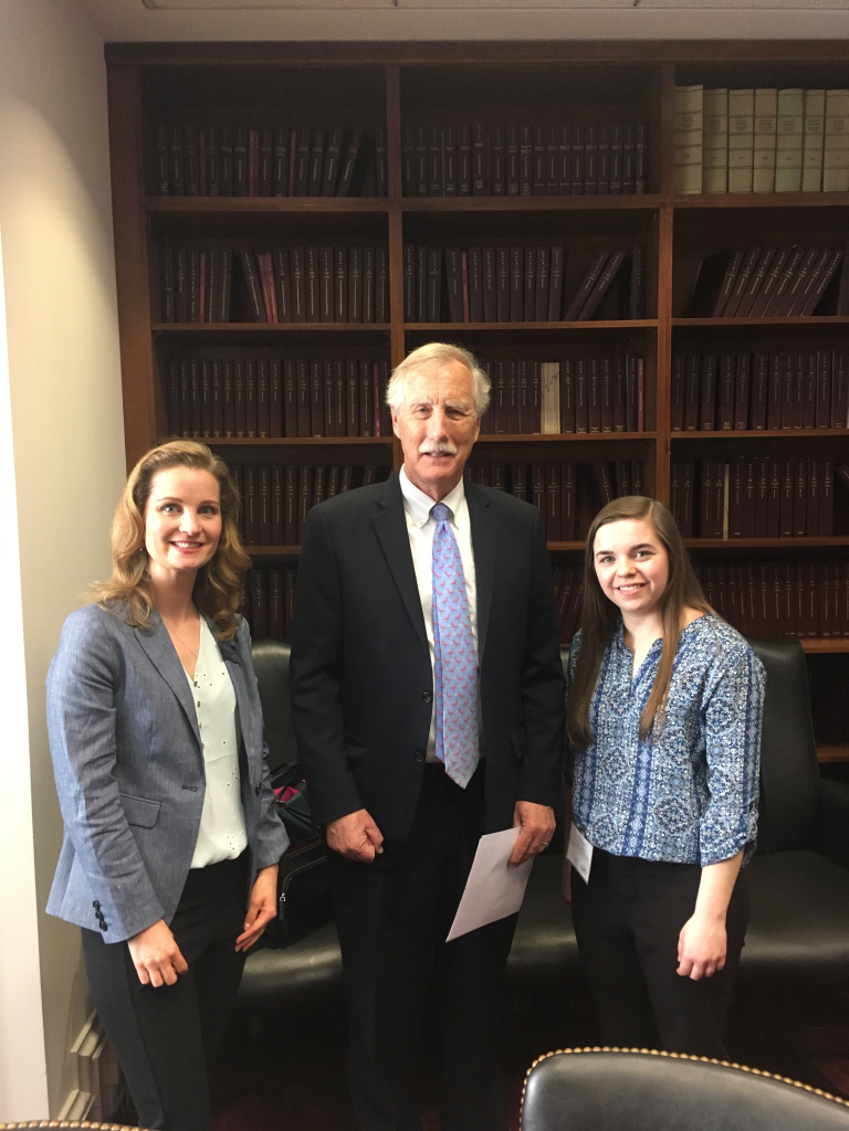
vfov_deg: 61.7
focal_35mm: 29
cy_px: 566
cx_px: 424
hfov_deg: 48.2
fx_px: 948
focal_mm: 4.15
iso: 125
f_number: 2.2
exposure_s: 1/30
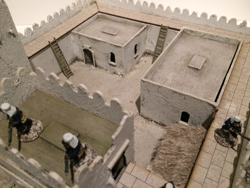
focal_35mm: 29
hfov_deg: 61.7
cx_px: 125
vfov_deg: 48.2
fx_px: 209
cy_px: 94
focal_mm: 4.15
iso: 160
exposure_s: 1/33
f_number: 2.2
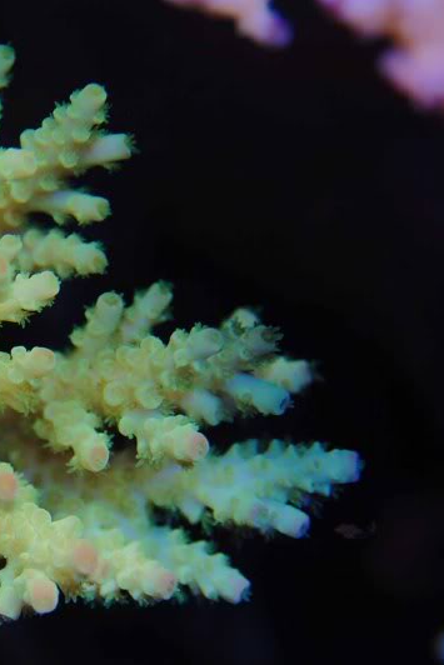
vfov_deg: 13.0
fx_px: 2921
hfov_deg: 8.6
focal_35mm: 158
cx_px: 14
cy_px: 333
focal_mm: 70
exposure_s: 1/200
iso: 100
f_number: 4.5
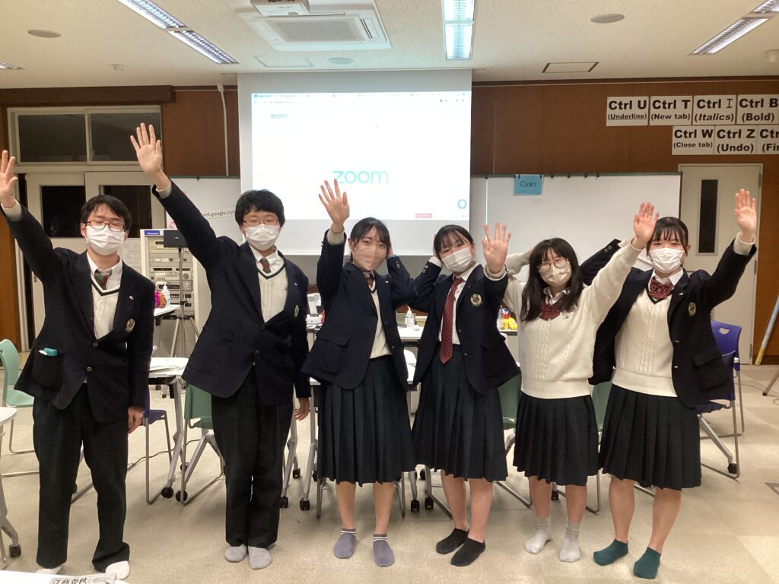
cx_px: 390
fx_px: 698
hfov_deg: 58.4
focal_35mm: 31
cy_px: 292
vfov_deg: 45.4
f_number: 2.4
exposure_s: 1/50
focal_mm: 3.3
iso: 200
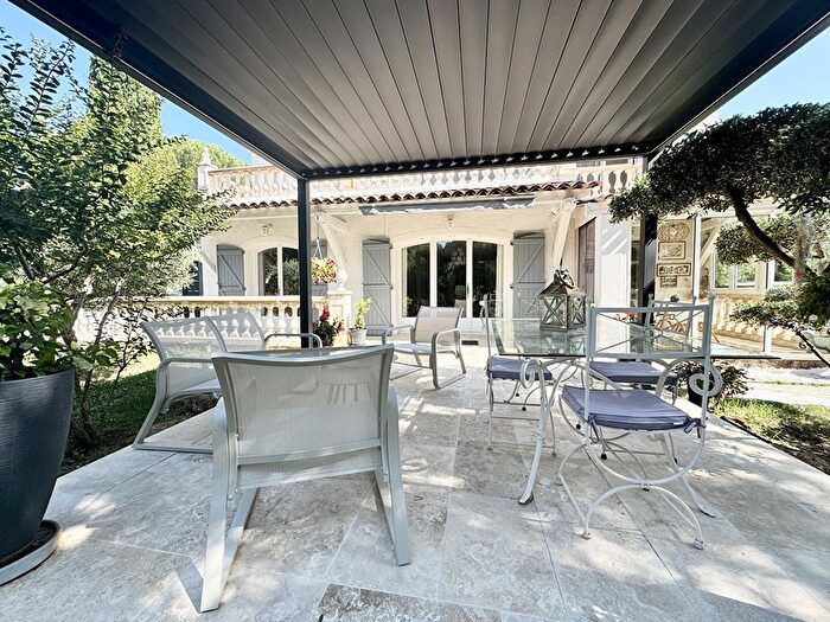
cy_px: 311
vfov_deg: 85.7
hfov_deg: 102.1
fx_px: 336
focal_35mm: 14
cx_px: 415
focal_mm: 2.22
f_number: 2.2
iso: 40
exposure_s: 1/615
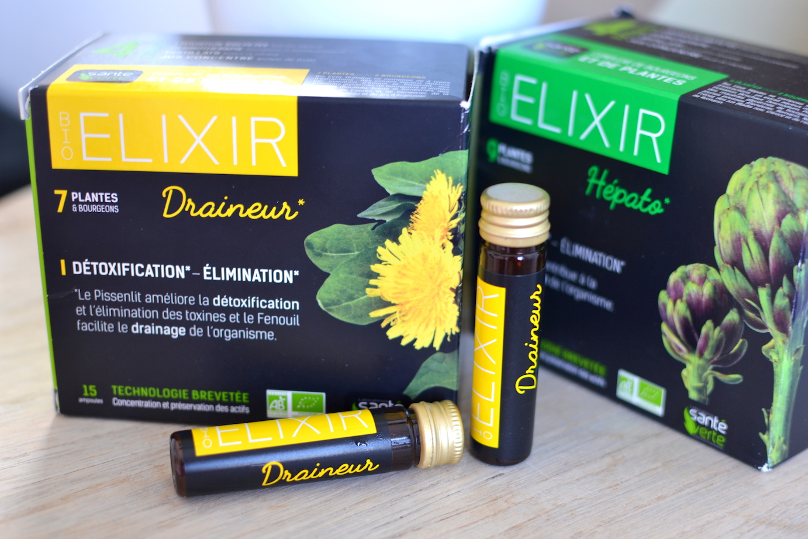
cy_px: 270
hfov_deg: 37.8
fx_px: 1179
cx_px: 404
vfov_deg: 25.8
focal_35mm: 52
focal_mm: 35
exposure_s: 1/20
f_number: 2.8
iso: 100
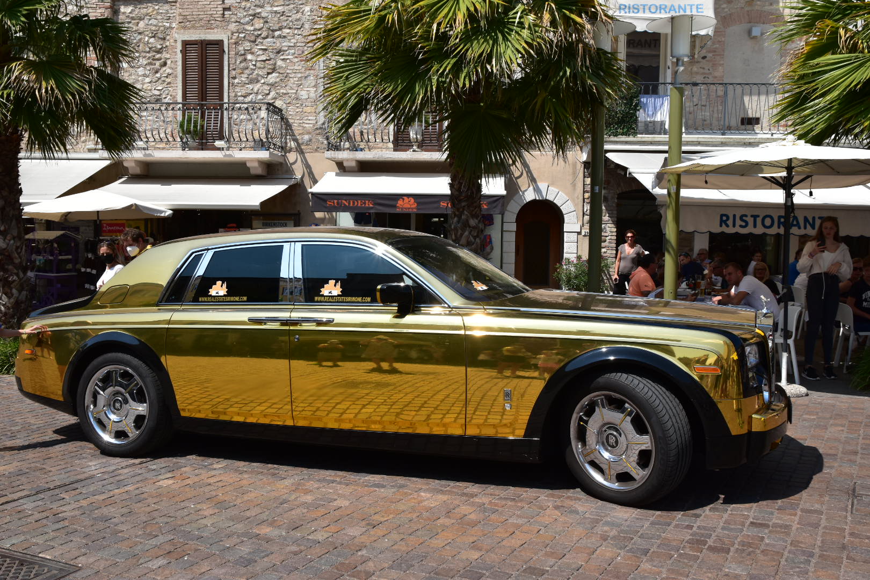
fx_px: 870
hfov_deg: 53.1
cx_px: 435
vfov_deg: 36.9
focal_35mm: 36
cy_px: 290
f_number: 11
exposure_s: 1/500
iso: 400
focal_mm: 24
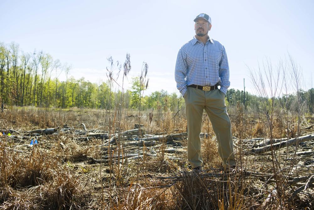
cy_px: 105
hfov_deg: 54.4
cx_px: 157
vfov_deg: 37.9
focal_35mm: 35
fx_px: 305
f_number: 4
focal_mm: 23
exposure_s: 1/2000
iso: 400
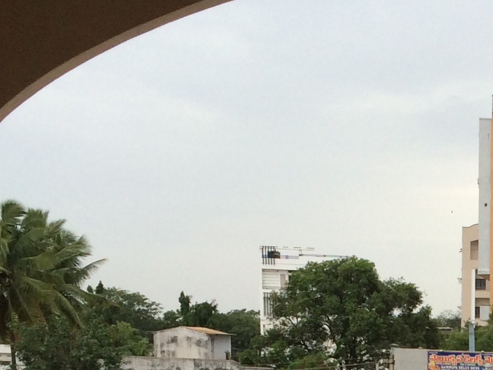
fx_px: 1596
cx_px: 602
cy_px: 673
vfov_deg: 12.1
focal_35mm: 112
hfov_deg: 16.8
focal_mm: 4.12
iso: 64
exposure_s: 1/120
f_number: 2.2
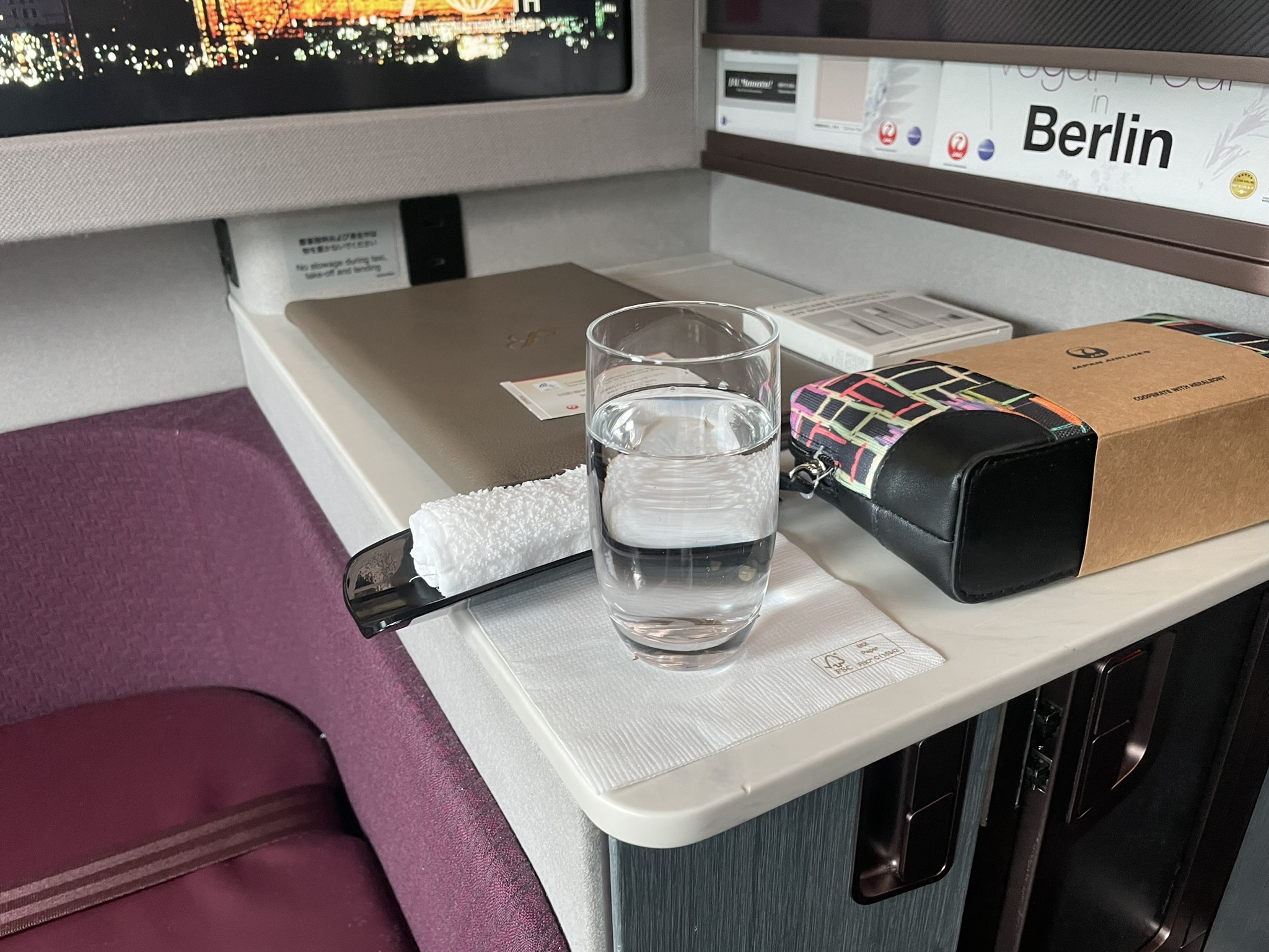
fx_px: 953
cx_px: 634
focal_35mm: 26
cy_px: 476
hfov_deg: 67.3
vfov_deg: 53.1
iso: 160
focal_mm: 4.2
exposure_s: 1/59
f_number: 1.6
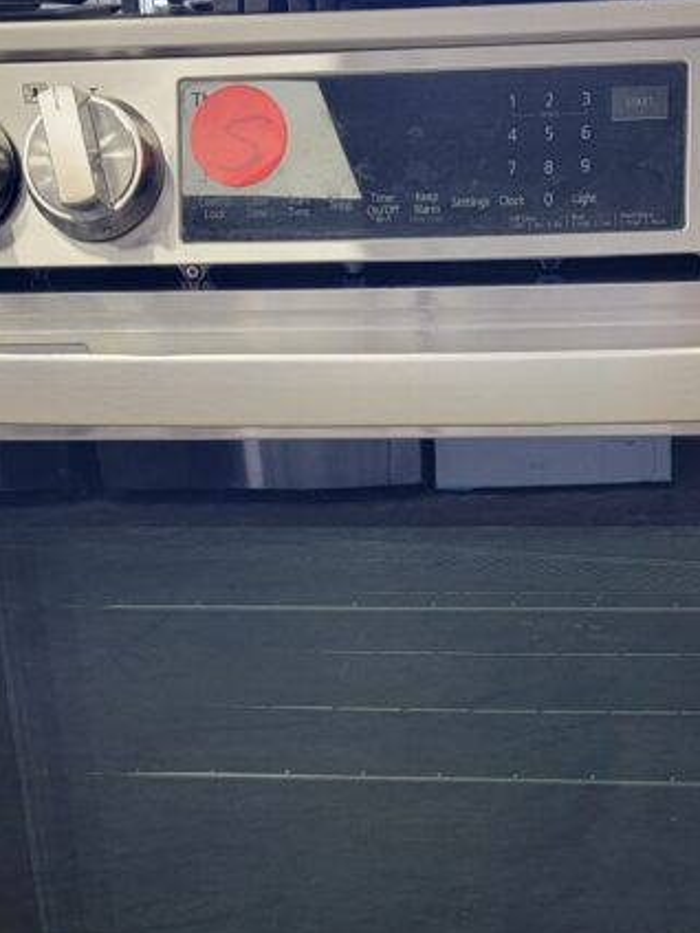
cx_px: 526
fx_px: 1564
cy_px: 750
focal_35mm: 58
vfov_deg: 32.3
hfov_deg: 24.9
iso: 200
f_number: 1.8
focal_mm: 6.7
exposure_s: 1/120
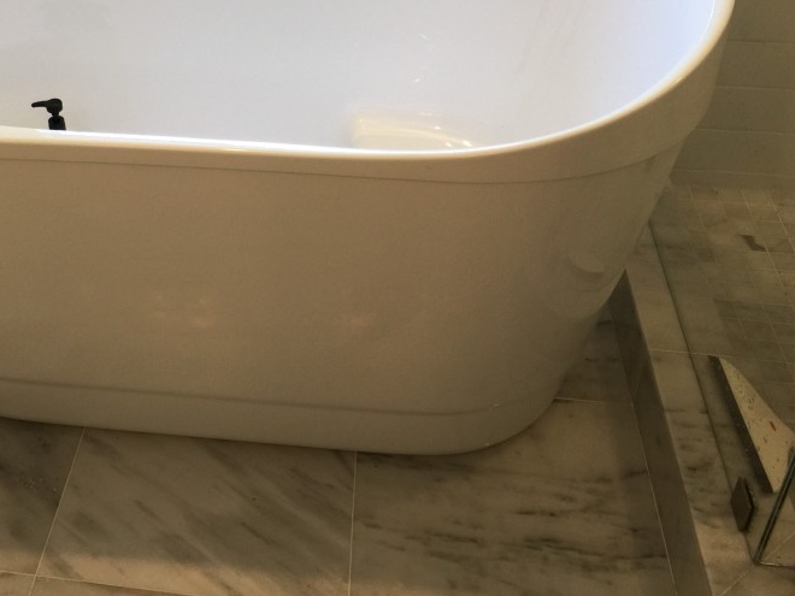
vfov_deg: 31.6
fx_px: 1033
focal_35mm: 45
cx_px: 206
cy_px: 148
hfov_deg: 41.0
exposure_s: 1/30
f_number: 2.2
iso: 40
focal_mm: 4.15
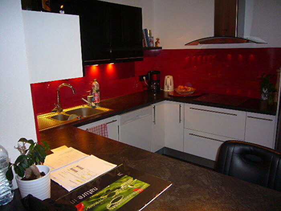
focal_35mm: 28
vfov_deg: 49.7
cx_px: 140
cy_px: 106
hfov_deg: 63.4
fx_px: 227
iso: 100
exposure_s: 1/30
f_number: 2.8
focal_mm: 4.6
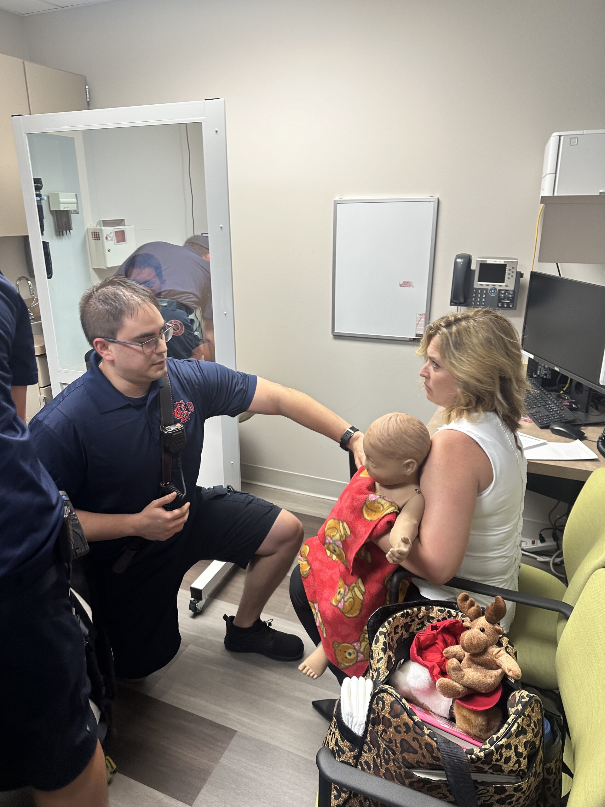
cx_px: 302
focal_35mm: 24
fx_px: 559
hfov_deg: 56.8
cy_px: 404
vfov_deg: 71.6
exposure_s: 1/60
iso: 125
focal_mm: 6.86
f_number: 1.78
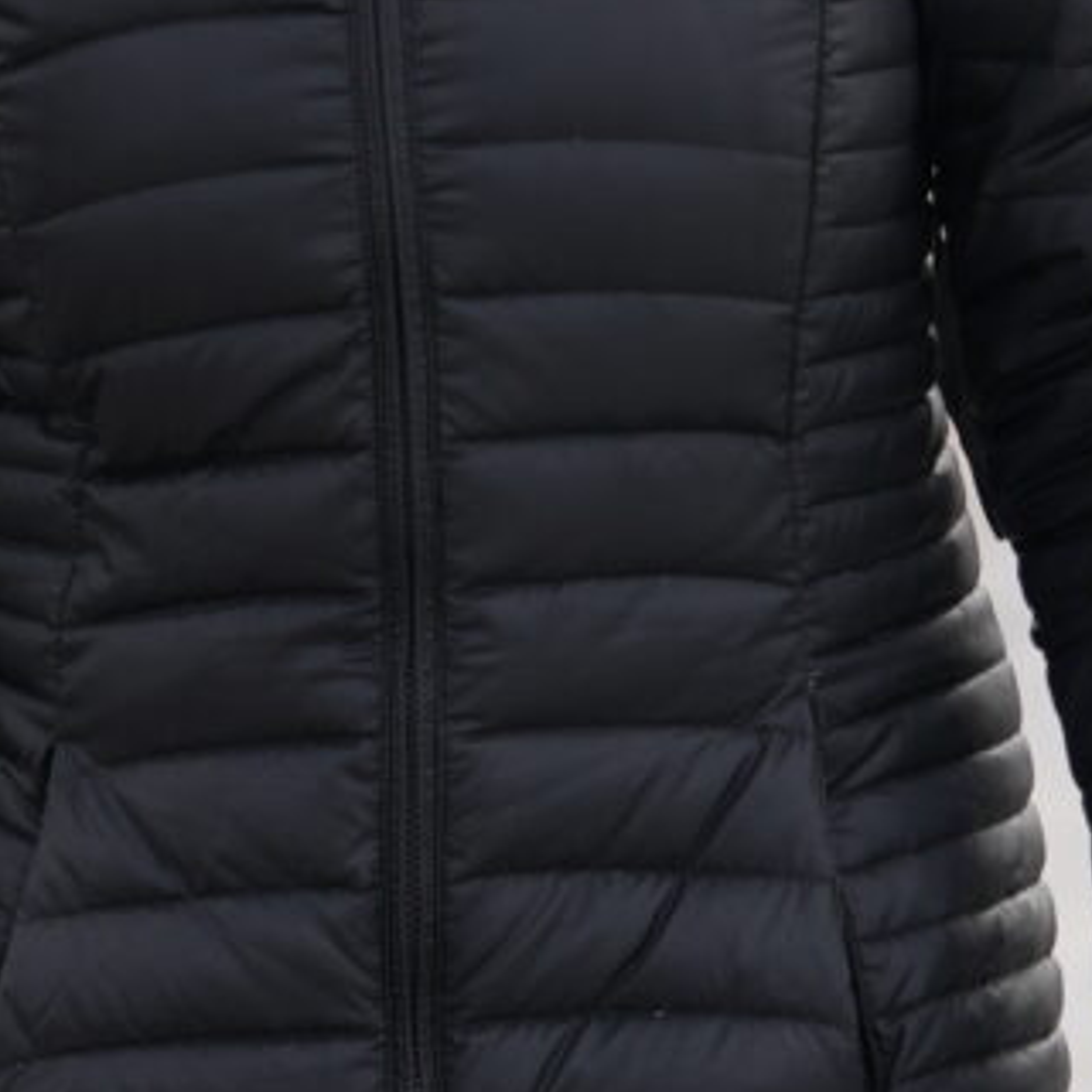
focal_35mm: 489
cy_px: 623
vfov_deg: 3.6
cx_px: -119
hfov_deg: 3.6
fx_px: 17453
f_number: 2.8
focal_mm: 90
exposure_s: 1/800
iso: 100
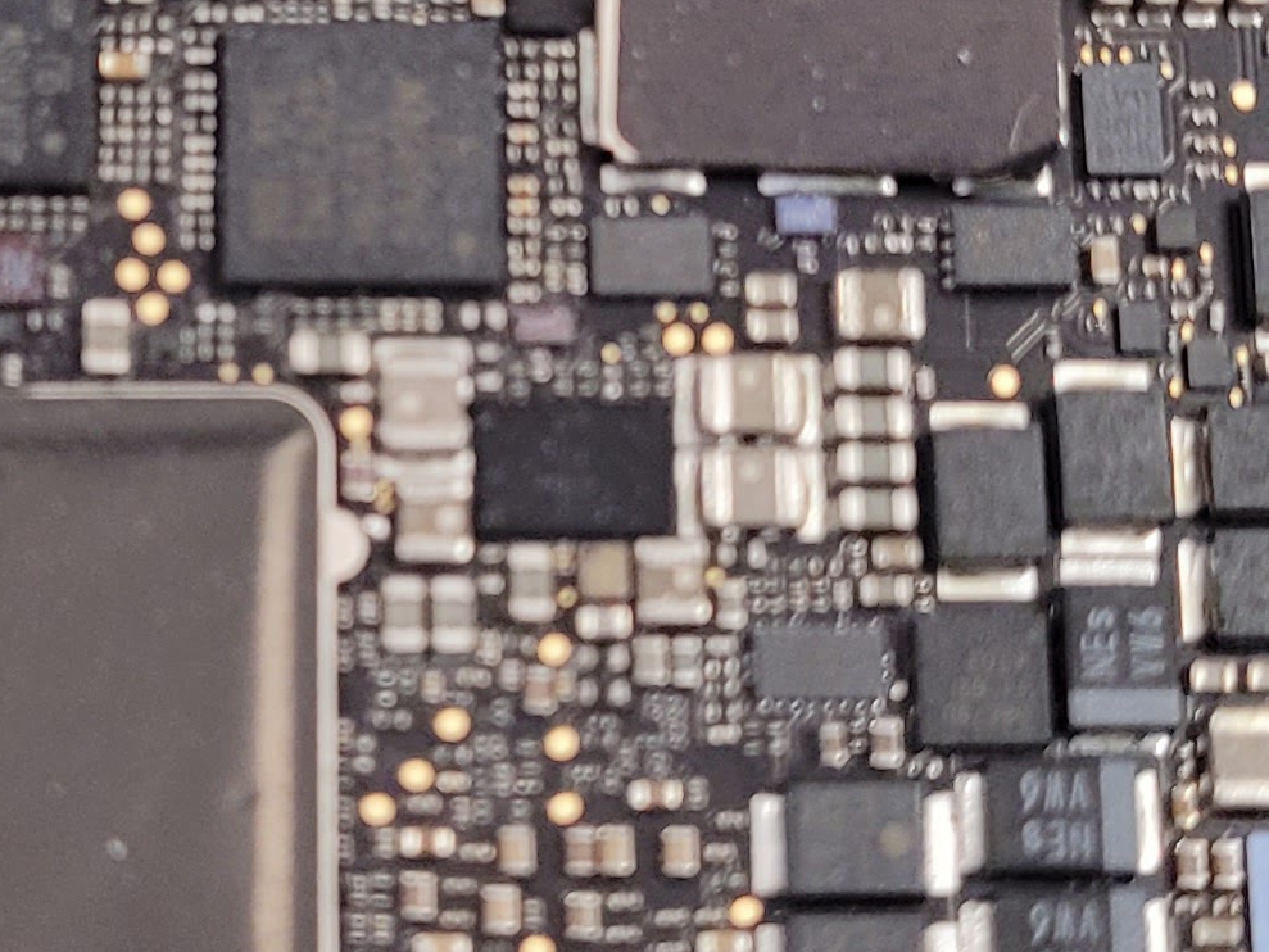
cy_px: 268
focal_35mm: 106
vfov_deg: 13.9
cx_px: 313
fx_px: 3886
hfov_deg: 18.4
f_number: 1.8
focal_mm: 5.4
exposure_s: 1/60
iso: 250
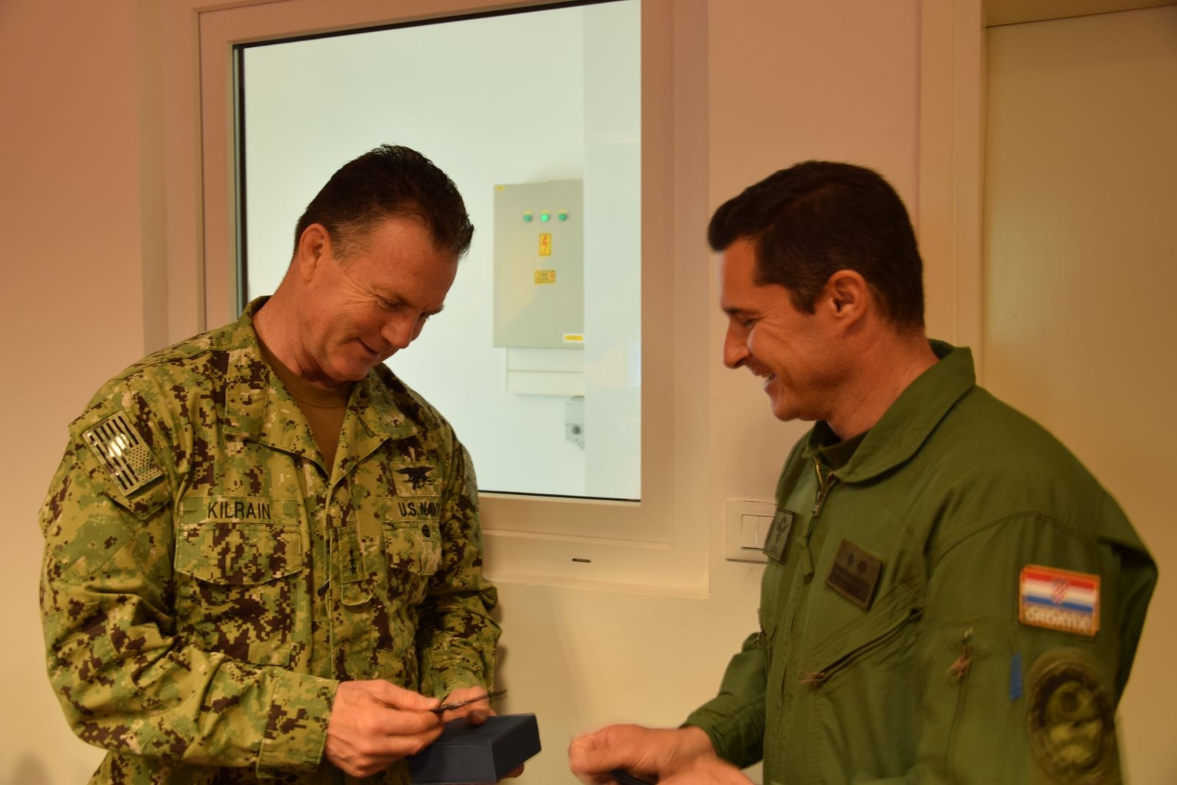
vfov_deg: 40.0
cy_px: 392
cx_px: 588
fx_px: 1079
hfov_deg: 57.2
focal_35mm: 33
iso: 100
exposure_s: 1/5
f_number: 3.8
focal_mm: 22
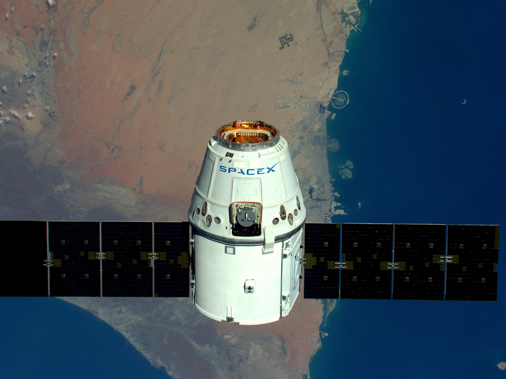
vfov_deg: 17.4
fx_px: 1242
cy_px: 189
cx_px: 249
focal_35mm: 85
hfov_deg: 23.0
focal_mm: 78
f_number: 16
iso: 400
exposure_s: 1/1000
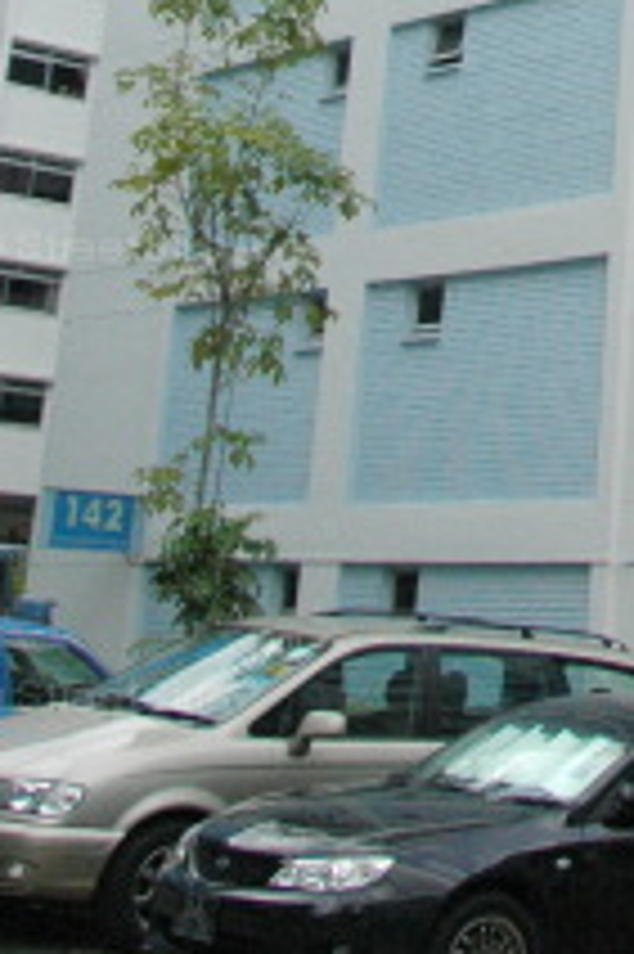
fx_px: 2355
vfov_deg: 20.0
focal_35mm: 89
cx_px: 1014
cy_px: -450
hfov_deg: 14.1
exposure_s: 1/2500
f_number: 4
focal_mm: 18
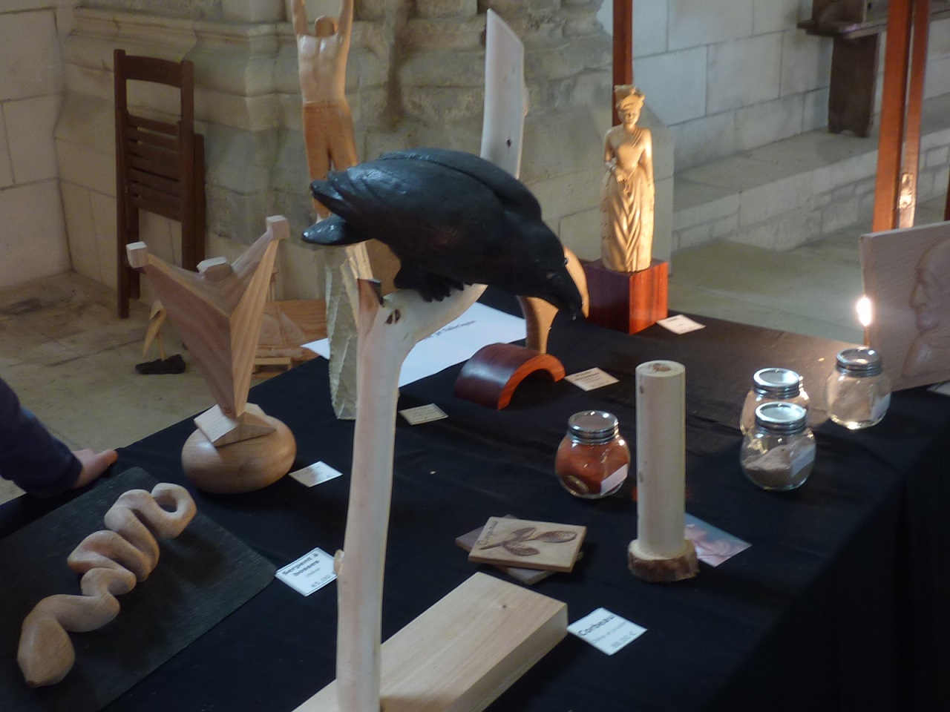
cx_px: 475
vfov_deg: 33.6
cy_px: 356
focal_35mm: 43
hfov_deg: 43.9
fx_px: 1180
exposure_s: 1/8
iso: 80
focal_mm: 4.1
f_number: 3.3
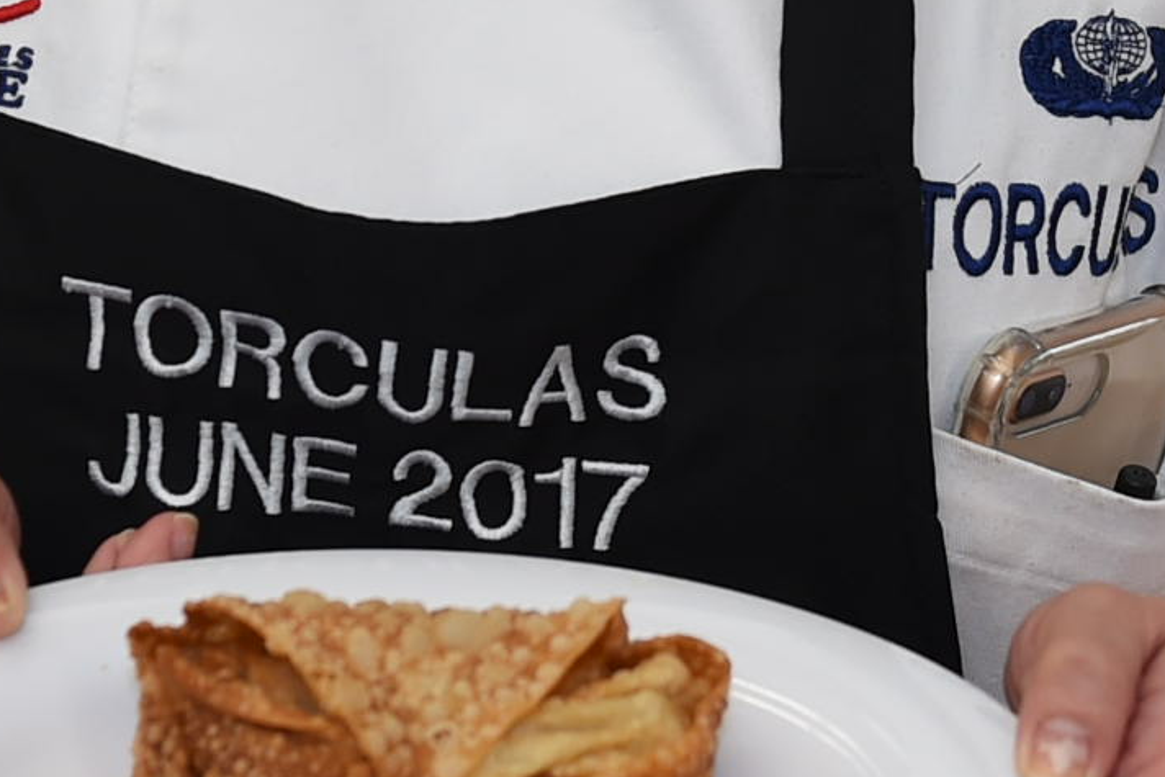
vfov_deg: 6.9
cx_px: 461
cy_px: -103
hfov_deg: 10.4
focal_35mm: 197
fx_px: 6376
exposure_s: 1/160
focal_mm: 38
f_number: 3.5
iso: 400
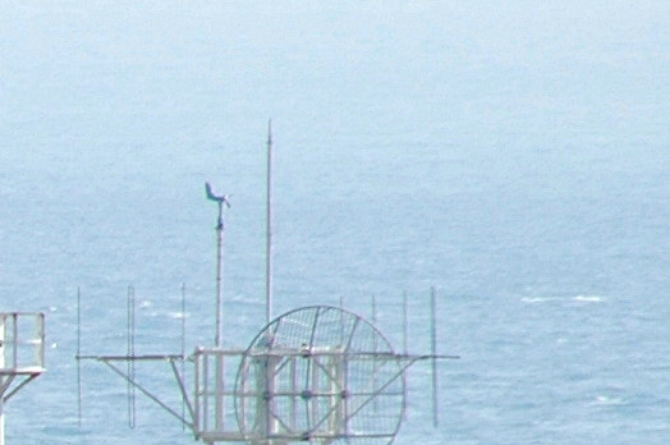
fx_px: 32027
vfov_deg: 0.8
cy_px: 664
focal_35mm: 1723
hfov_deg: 1.2
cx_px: -736
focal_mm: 200
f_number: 8
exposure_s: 1/640
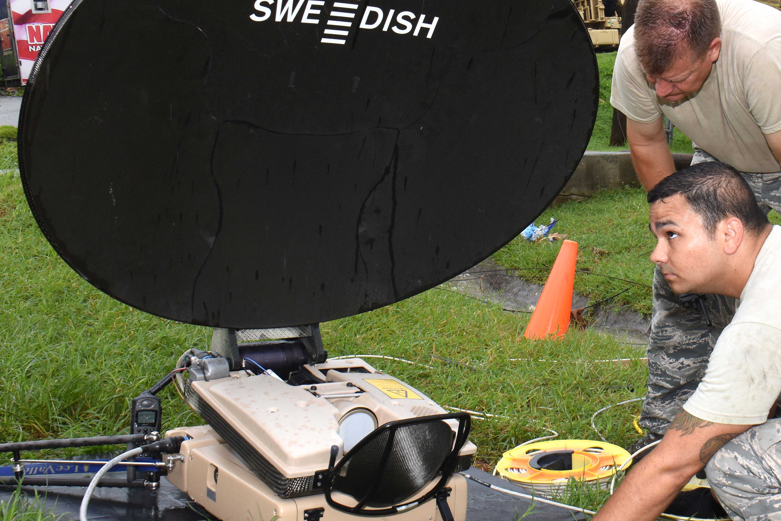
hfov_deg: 33.5
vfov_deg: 23.0
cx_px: 556
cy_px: 249
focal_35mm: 59
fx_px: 1280
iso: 400
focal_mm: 26
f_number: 10
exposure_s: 1/250
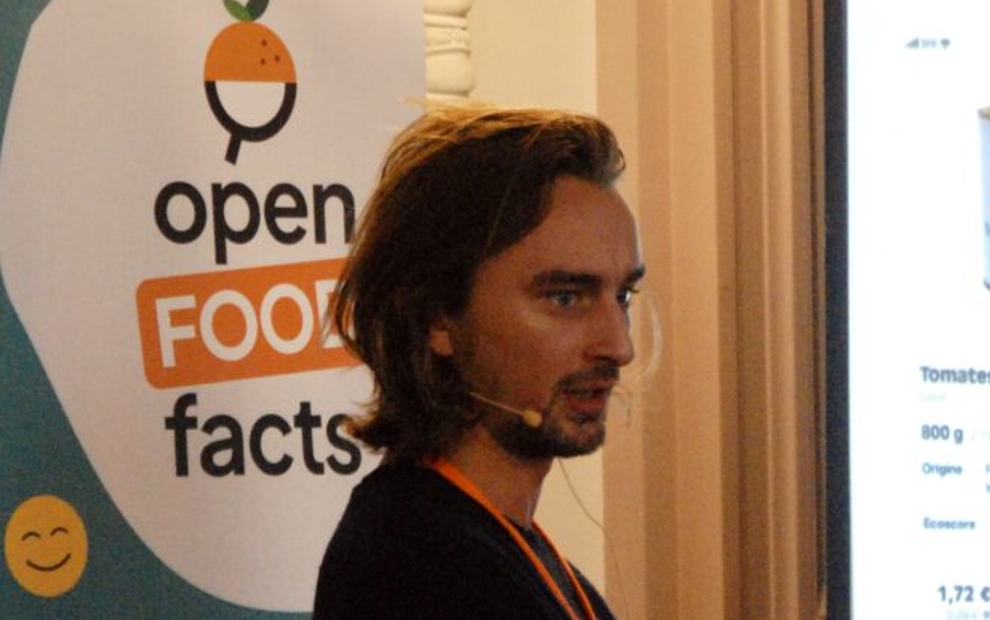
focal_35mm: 356
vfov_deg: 3.7
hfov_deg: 5.9
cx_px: 684
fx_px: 9617
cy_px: 375
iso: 1600
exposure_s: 1/125
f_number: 5.3
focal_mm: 95
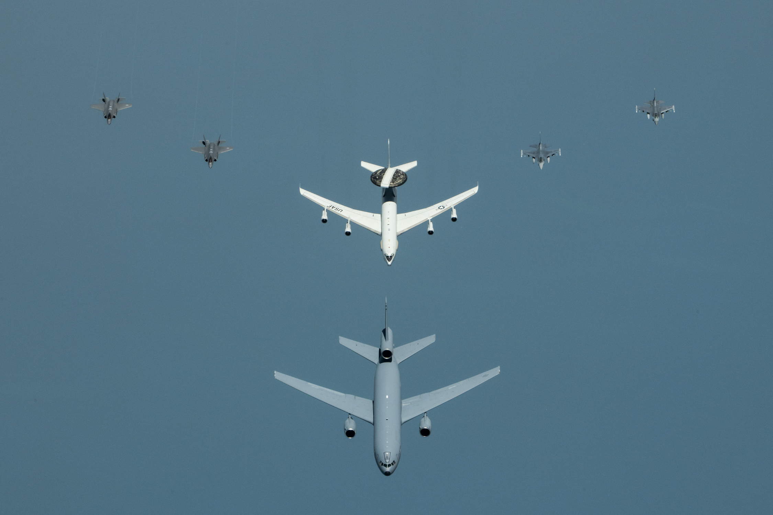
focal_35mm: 200
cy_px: 258
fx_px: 4294
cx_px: 386
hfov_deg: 10.3
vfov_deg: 6.9
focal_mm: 200
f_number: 20
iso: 640
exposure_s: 1/640
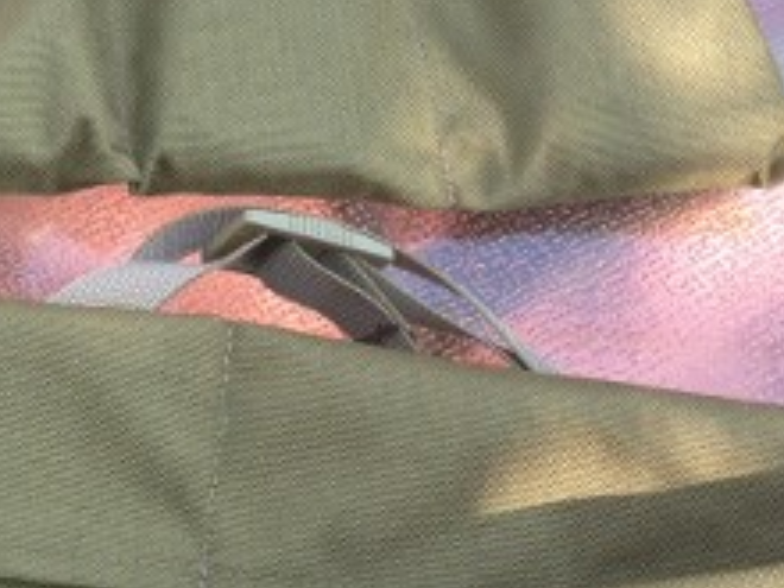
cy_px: 96
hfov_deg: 18.1
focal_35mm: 102
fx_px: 2310
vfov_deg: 14.4
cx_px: -200
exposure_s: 1/163
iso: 50
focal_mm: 4.28
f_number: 2.4
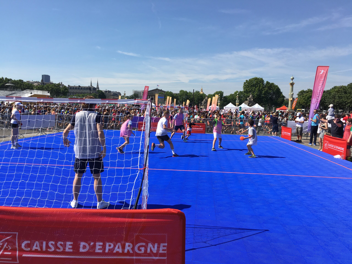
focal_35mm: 29
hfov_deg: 61.7
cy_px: 132
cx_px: 176
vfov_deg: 48.2
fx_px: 295
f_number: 2.2
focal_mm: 4.15
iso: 25
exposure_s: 1/1876
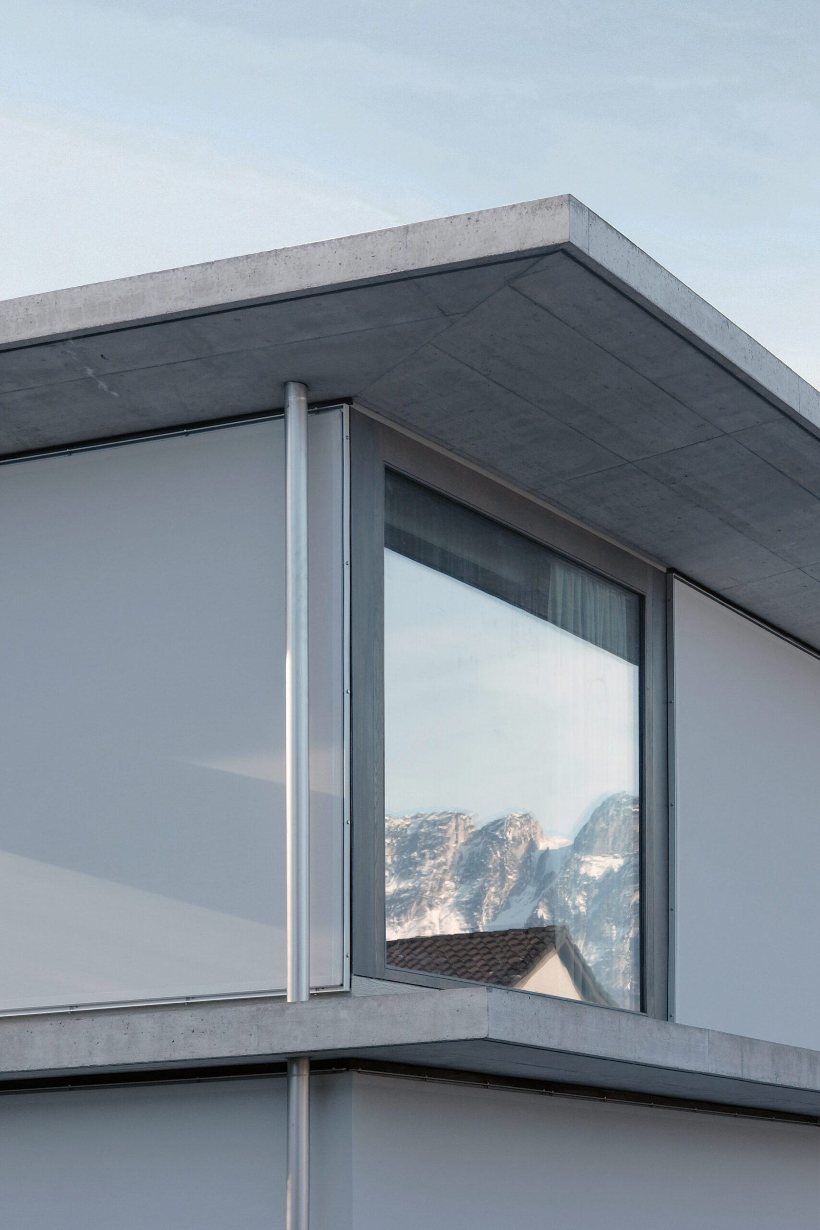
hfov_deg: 25.5
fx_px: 1810
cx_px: 410
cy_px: 615
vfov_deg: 37.5
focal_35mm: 53
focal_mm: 35
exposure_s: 1/350
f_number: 6.4
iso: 400
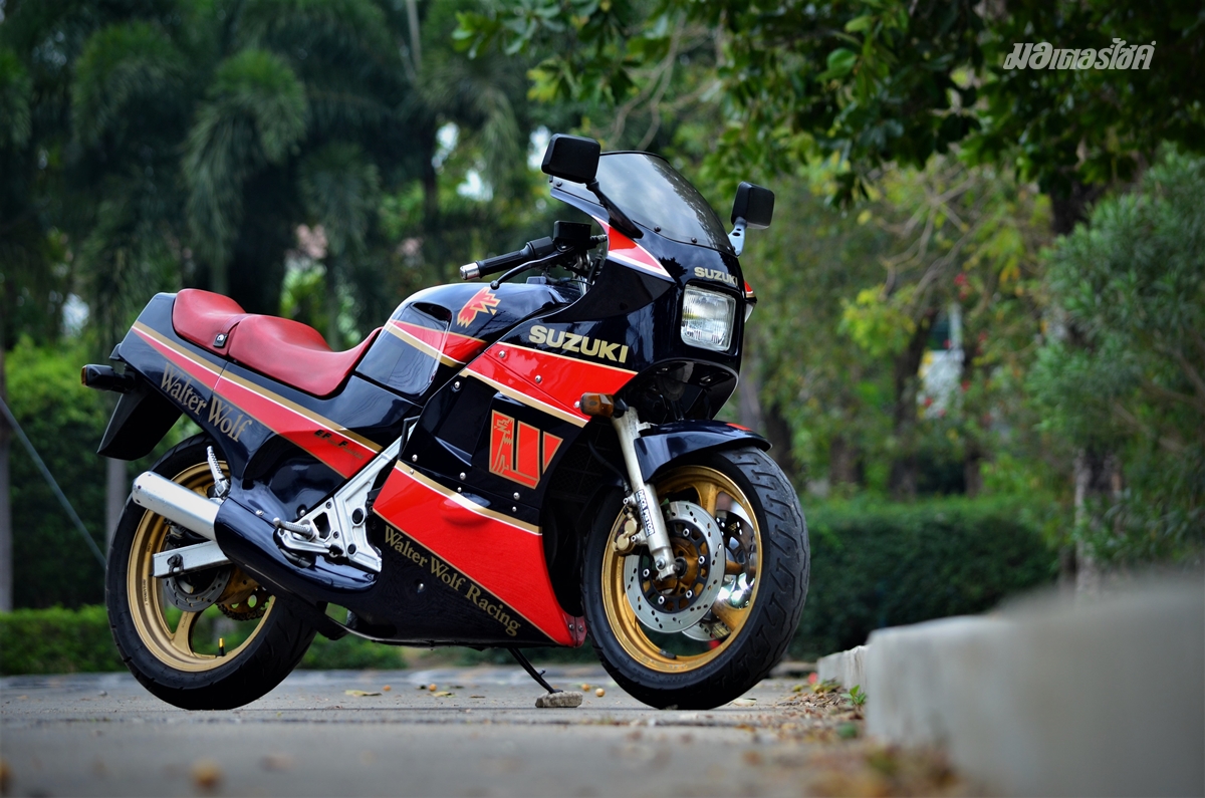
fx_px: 7015
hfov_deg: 9.8
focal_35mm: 210
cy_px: 399
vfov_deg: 6.5
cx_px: 602
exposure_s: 1/400
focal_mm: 140
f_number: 5
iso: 400
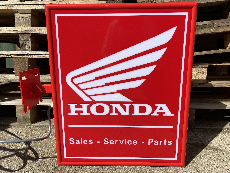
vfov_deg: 53.1
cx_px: 115
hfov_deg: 67.3
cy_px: 86
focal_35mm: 26
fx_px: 173
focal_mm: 5.1
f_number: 1.6
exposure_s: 1/4348
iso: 32
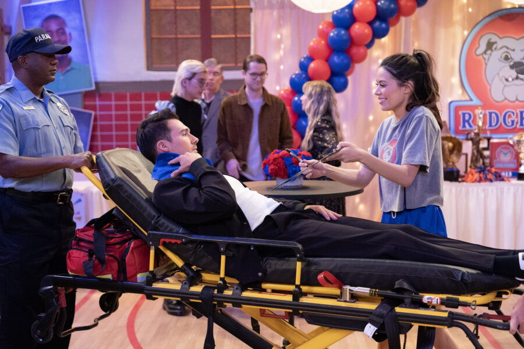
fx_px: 873
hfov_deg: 33.4
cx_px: 262
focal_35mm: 60
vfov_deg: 22.6
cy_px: 174
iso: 8000
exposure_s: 1/200
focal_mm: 60
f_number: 2.8
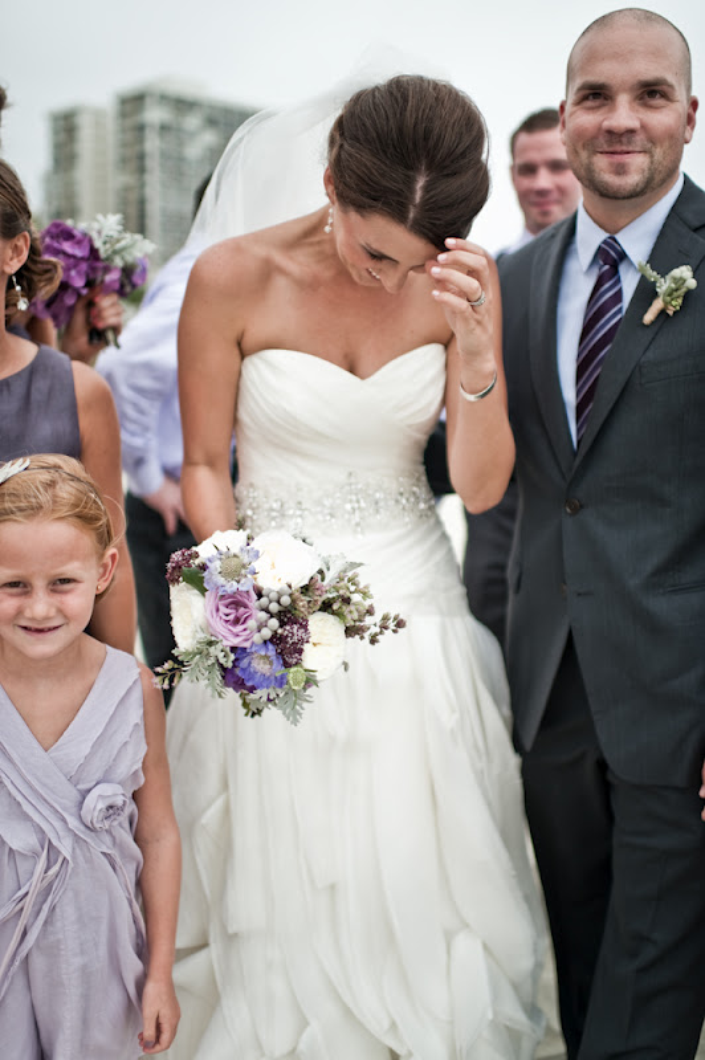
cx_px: 352
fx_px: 1030
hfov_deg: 37.8
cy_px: 530
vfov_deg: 54.5
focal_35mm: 35
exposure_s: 1/4000
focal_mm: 35
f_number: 1.4
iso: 100
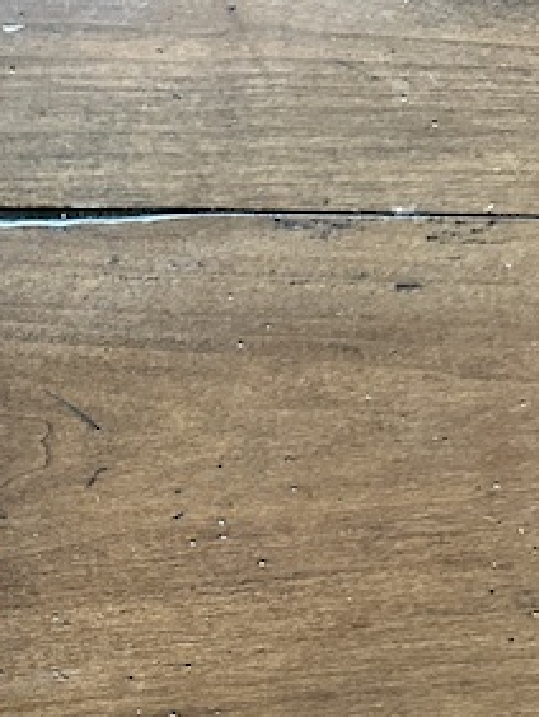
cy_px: 750
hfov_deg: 20.7
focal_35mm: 68
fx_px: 1410
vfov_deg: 26.7
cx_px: -38
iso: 1000
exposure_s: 1/37
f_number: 1.78
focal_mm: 6.86
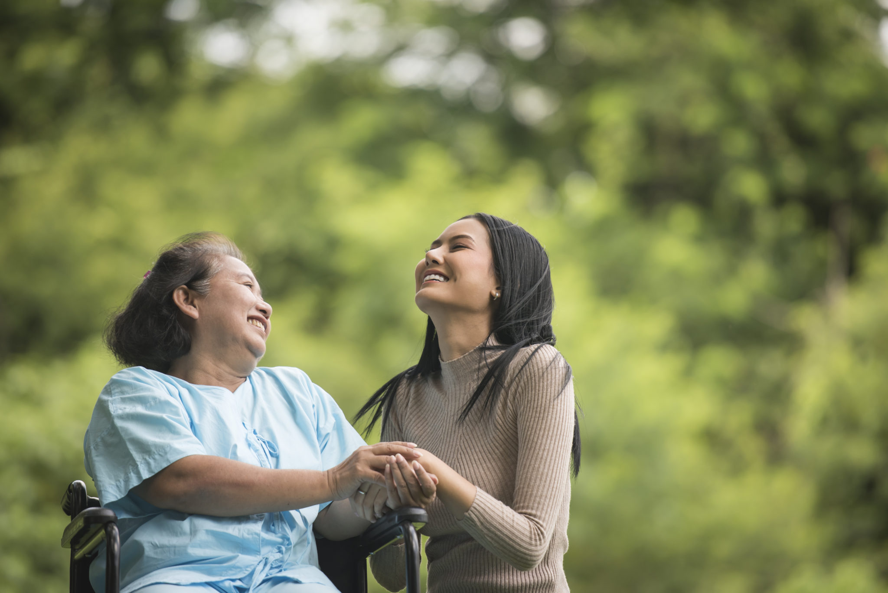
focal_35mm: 190
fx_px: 4688
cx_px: 444
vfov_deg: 7.2
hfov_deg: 10.8
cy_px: 296
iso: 250
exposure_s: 1/640
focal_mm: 190
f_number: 2.8
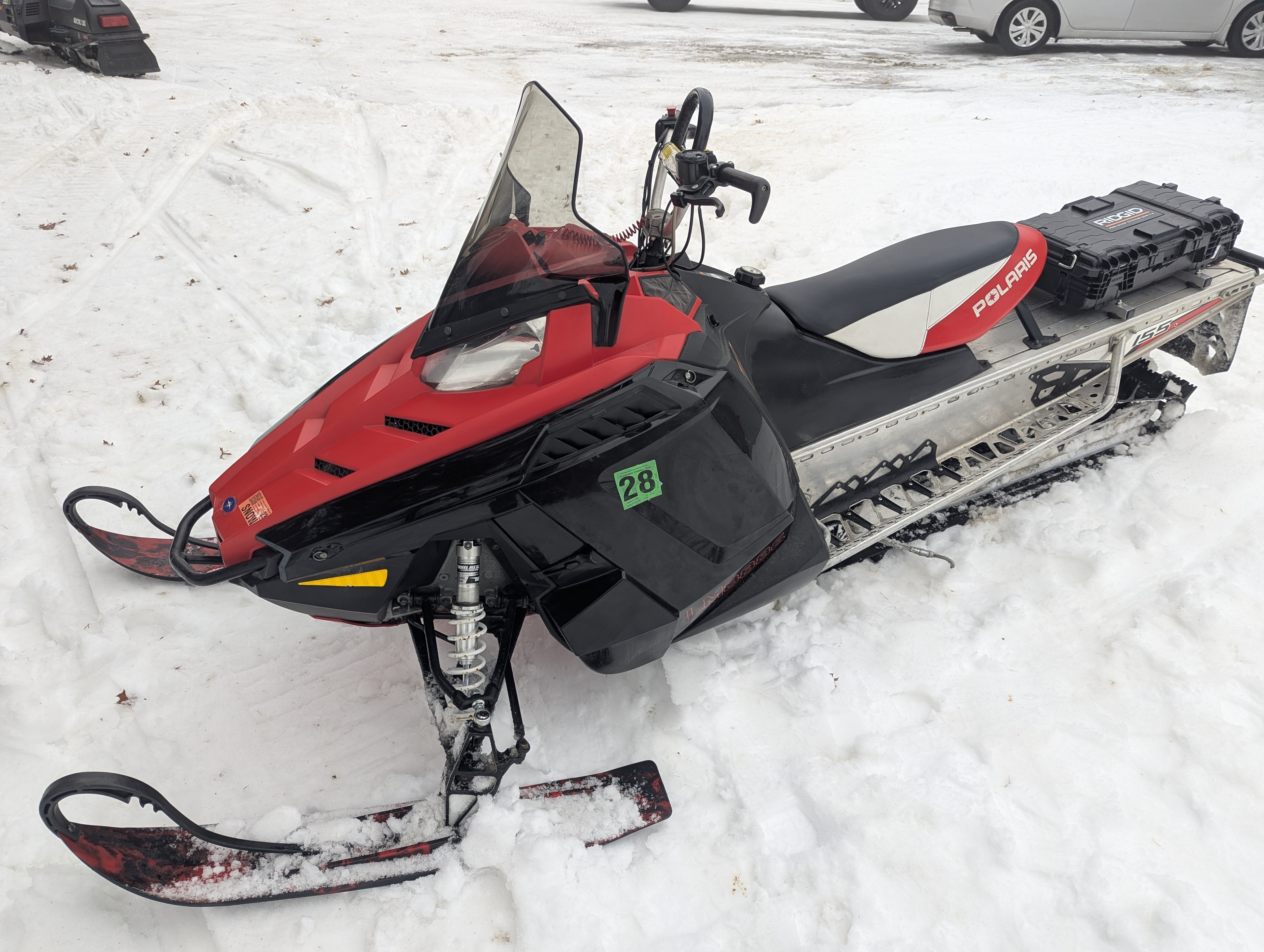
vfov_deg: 56.9
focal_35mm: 24
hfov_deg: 71.5
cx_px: 632
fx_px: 878
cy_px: 476
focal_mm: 6.81
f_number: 1.85
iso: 53
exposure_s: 1/110
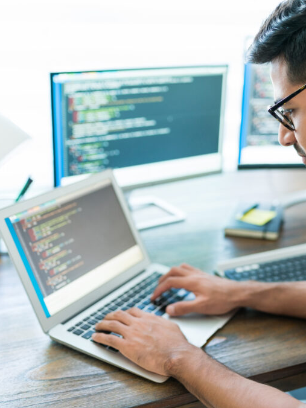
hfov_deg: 28.5
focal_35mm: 51
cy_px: 204
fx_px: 601
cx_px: 191
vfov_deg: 37.5
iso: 800
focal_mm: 35
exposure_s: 1/100
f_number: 1.8
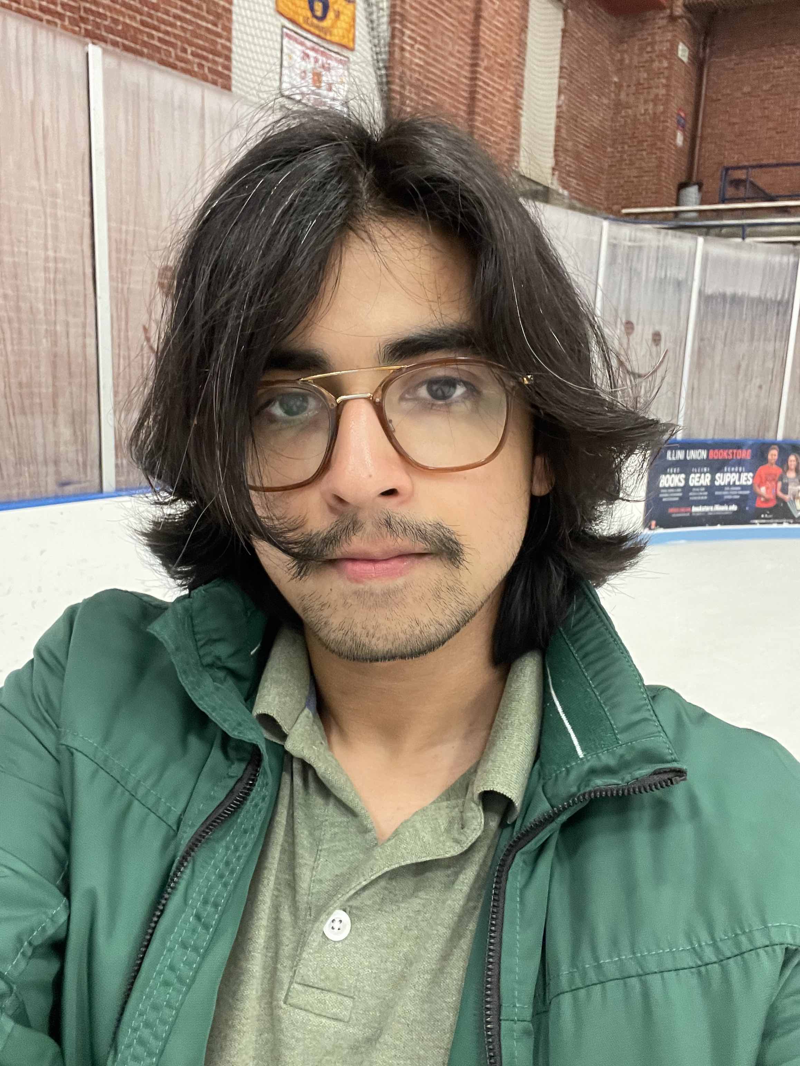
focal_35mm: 30
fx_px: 924
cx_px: 400
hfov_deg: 46.8
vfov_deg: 60.0
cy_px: 533
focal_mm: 2.71
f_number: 2.2
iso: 400
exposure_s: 1/40
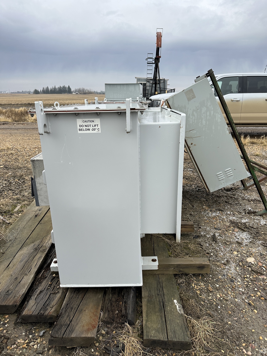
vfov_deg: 71.6
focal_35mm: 24
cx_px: 134
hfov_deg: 56.8
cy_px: 178
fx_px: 247
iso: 80
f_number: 1.78
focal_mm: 6.86
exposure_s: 1/971
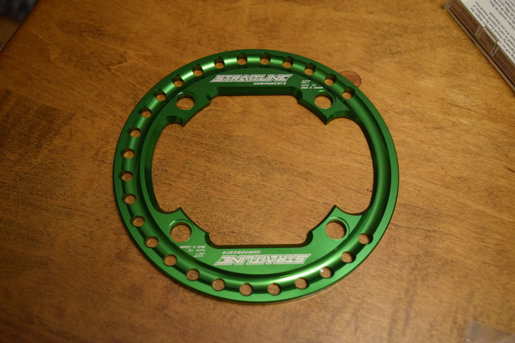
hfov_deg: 45.0
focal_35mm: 44
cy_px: 172
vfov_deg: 30.8
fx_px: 622
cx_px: 258
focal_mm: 29
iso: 800
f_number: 4.2
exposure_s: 1/13
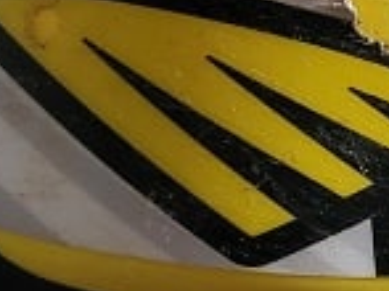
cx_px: 675
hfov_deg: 14.3
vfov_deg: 11.9
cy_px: 83
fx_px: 1392
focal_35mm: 124
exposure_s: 1/50
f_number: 1.8
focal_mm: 4.25
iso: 640
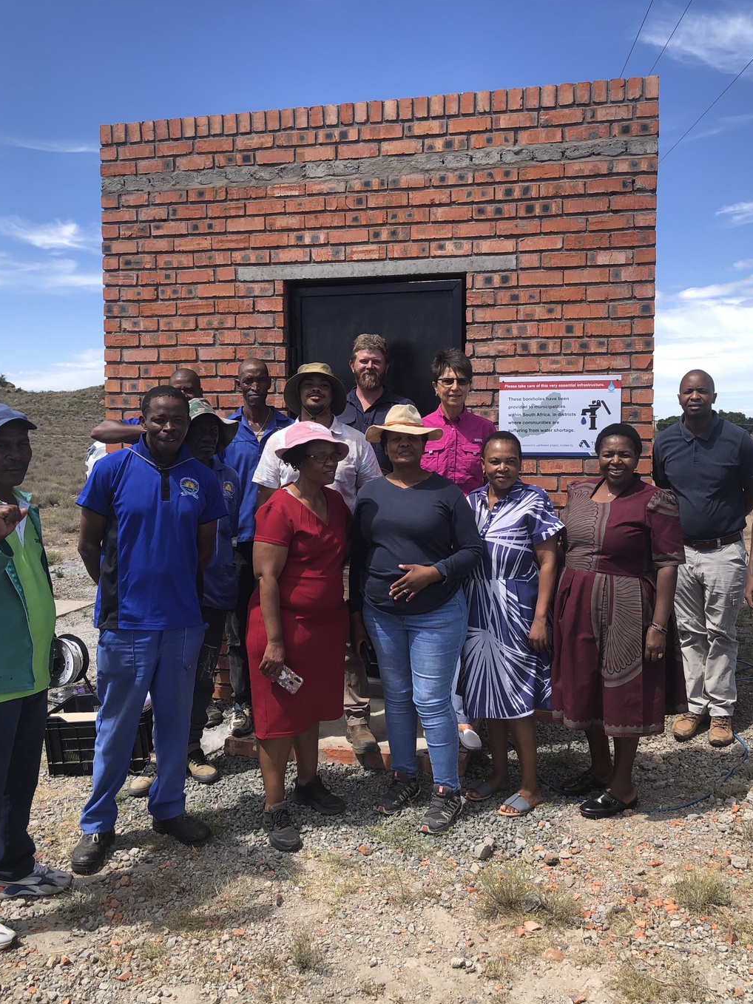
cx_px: 388
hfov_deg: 42.9
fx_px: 957
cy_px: 492
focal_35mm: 33
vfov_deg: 55.4
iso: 20
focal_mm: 3.99
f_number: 1.8
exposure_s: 1/960
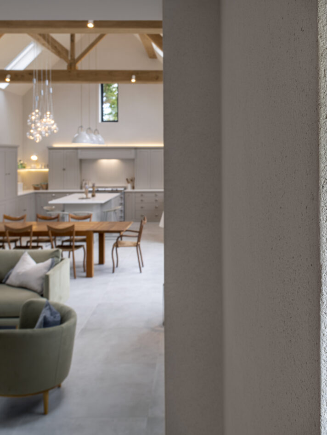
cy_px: 217
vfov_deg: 52.6
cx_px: 220
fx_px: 441
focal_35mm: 35
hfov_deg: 40.2
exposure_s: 1/15
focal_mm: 24
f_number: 13
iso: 125
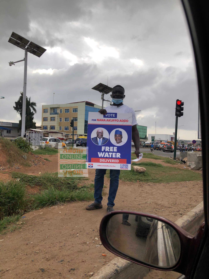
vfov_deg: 63.4
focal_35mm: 28
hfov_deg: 49.7
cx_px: 104
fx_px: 225
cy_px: 140
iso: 20
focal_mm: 3.99
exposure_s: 1/1245
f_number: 1.8
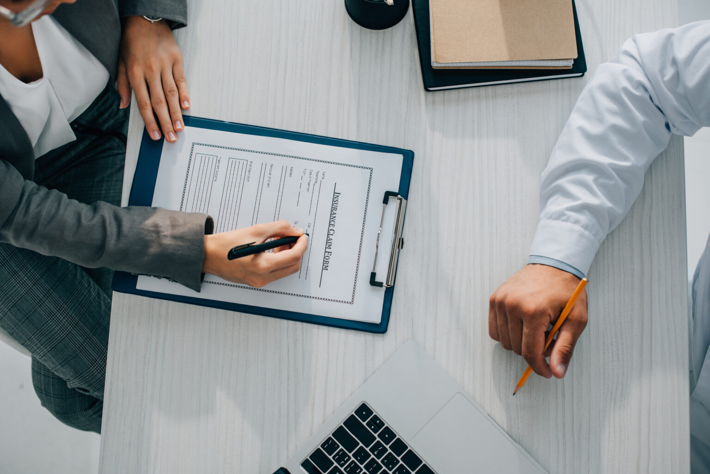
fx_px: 986
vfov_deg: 27.0
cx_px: 355
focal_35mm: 50
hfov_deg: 39.6
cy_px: 237
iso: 160
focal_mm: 50
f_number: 3.5
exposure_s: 1/200
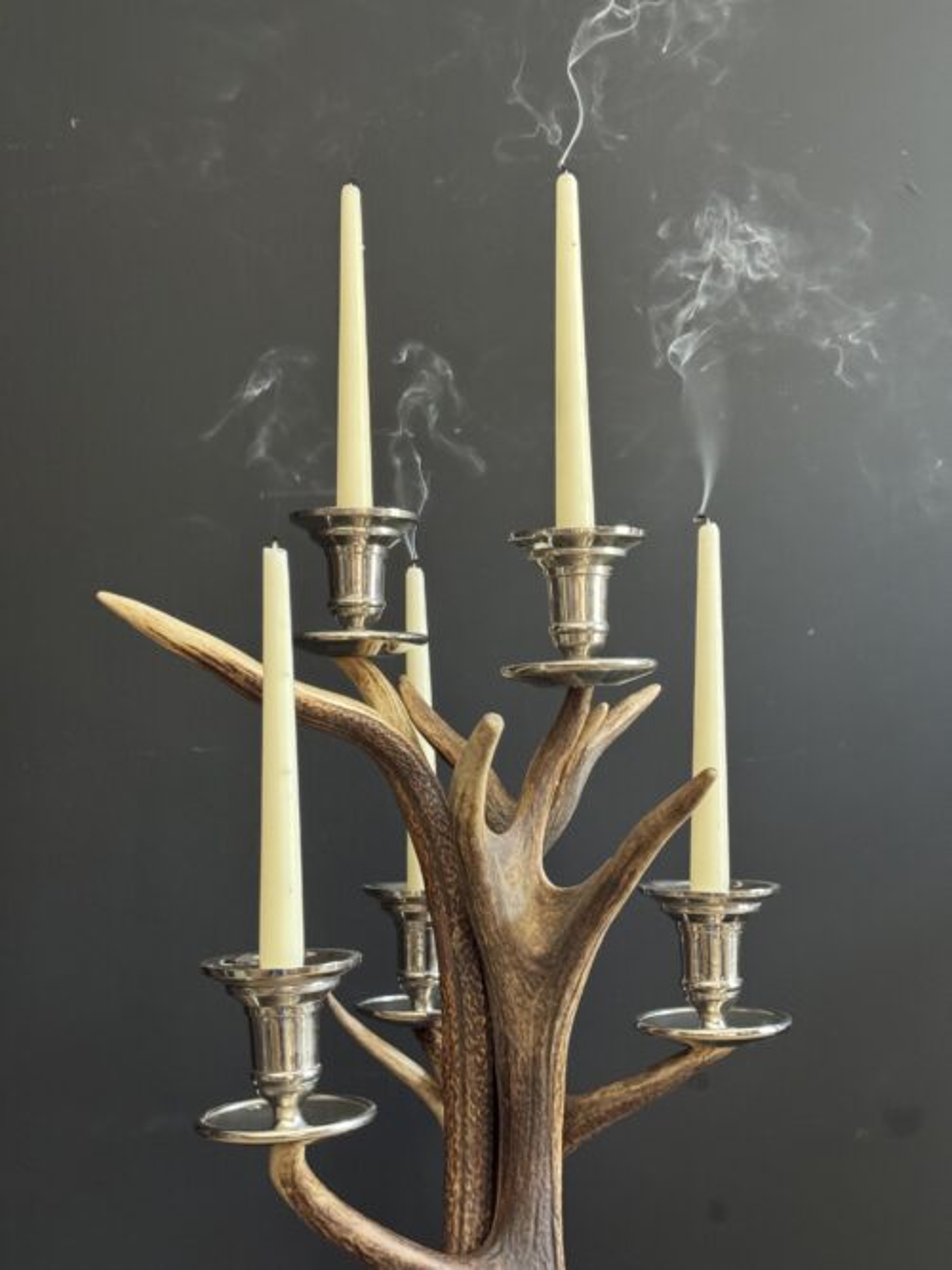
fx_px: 1761
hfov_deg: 30.3
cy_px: 635
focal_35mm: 48
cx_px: 476
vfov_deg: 39.7
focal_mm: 6.76
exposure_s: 1/36
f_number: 1.78
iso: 500
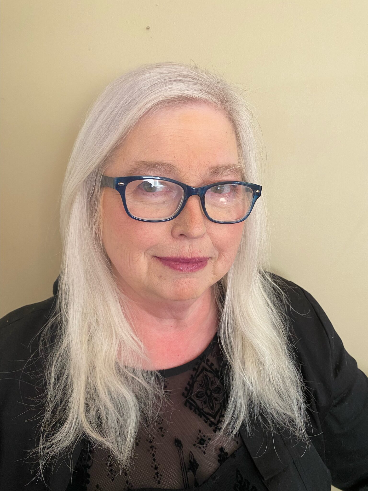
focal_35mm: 26
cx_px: 184
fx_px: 369
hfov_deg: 53.1
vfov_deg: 67.3
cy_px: 246
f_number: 1.8
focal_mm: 4.25
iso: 125
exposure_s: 1/60
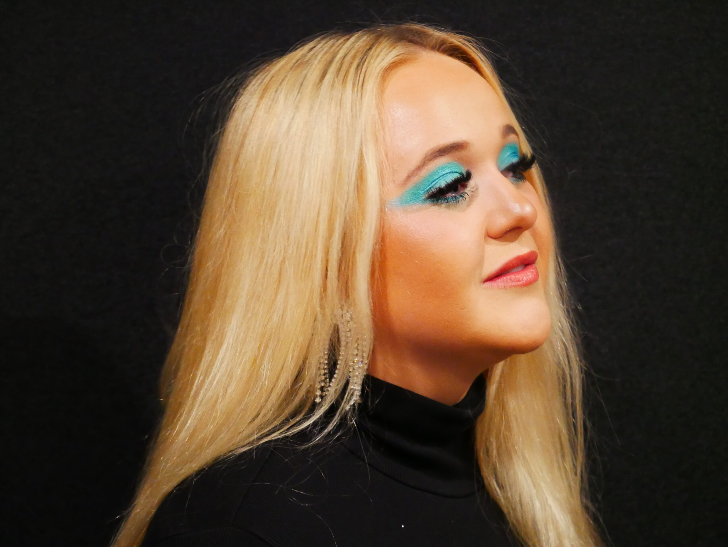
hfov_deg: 22.7
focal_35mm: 86
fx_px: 1809
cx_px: 364
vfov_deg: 17.2
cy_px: 274
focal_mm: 43
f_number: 5.6
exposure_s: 1/20
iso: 3200
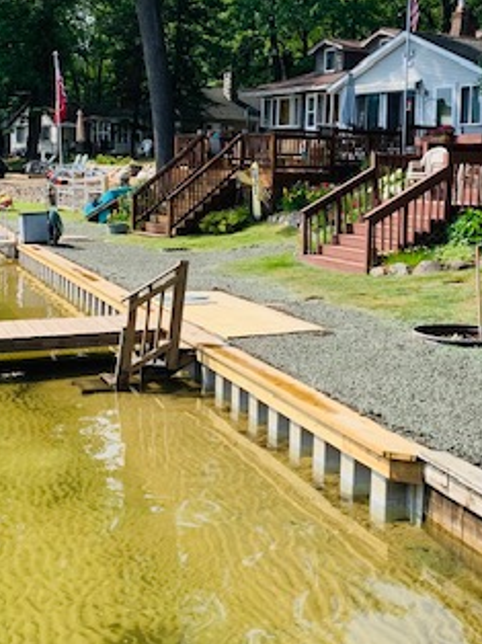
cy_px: 228
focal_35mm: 53
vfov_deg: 35.9
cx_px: 275
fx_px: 985
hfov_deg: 27.5
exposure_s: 1/1235
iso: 25
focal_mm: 4.25
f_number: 1.8
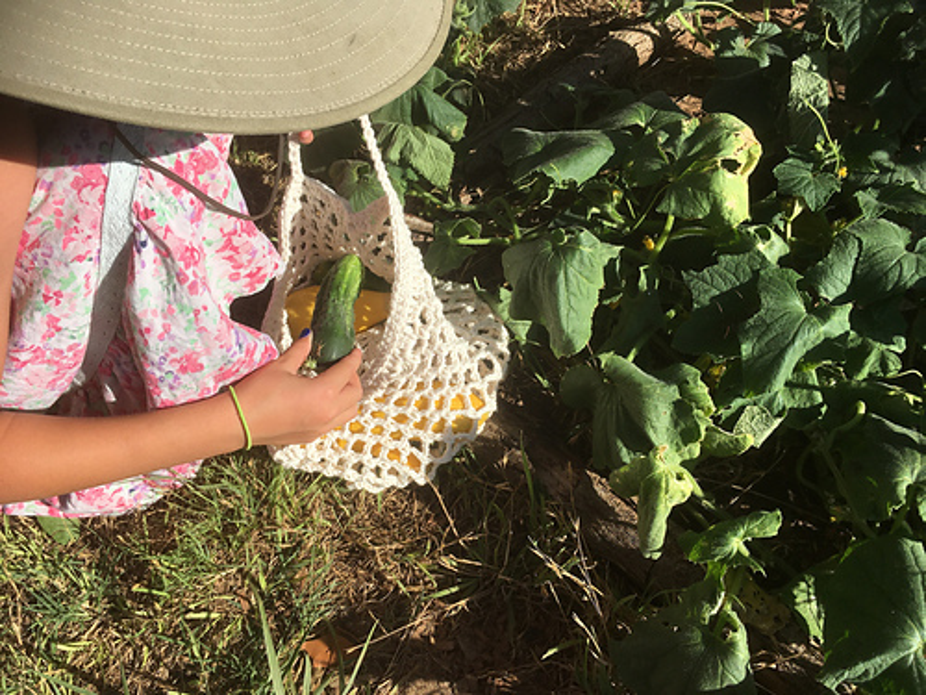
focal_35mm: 29
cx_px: 463
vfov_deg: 48.2
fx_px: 776
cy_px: 348
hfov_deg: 61.7
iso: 25
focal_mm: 4.15
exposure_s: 1/1672
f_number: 2.2
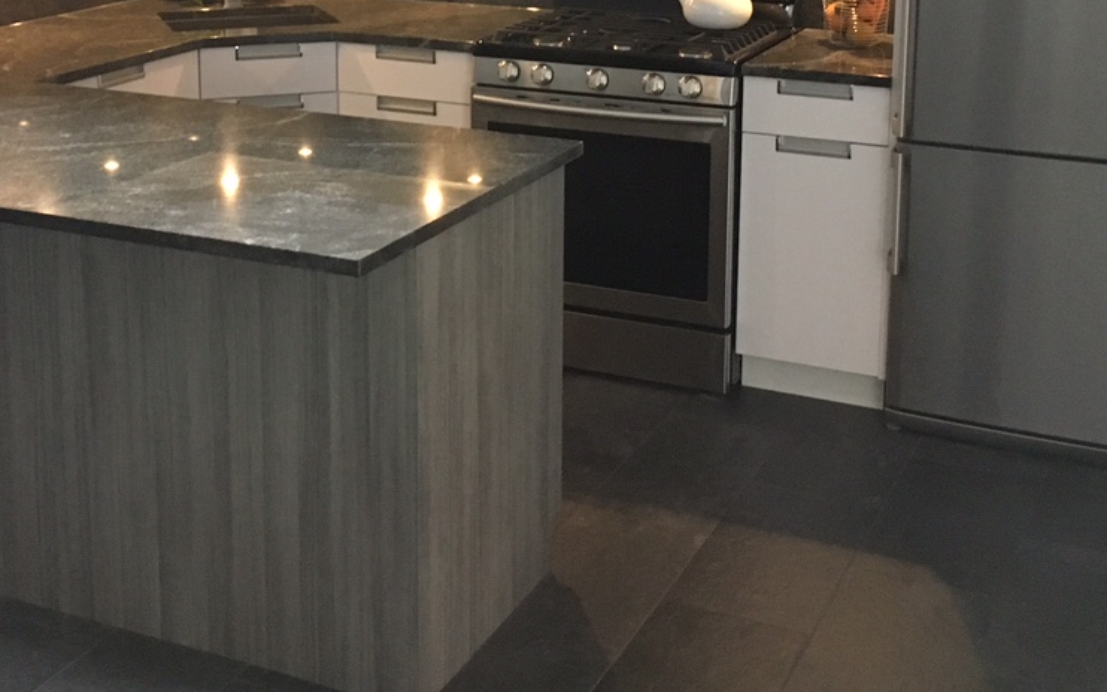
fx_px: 1599
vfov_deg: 23.8
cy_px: 69
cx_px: 488
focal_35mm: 53
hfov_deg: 38.1
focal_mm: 4.15
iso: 250
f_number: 2.2
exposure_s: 1/15
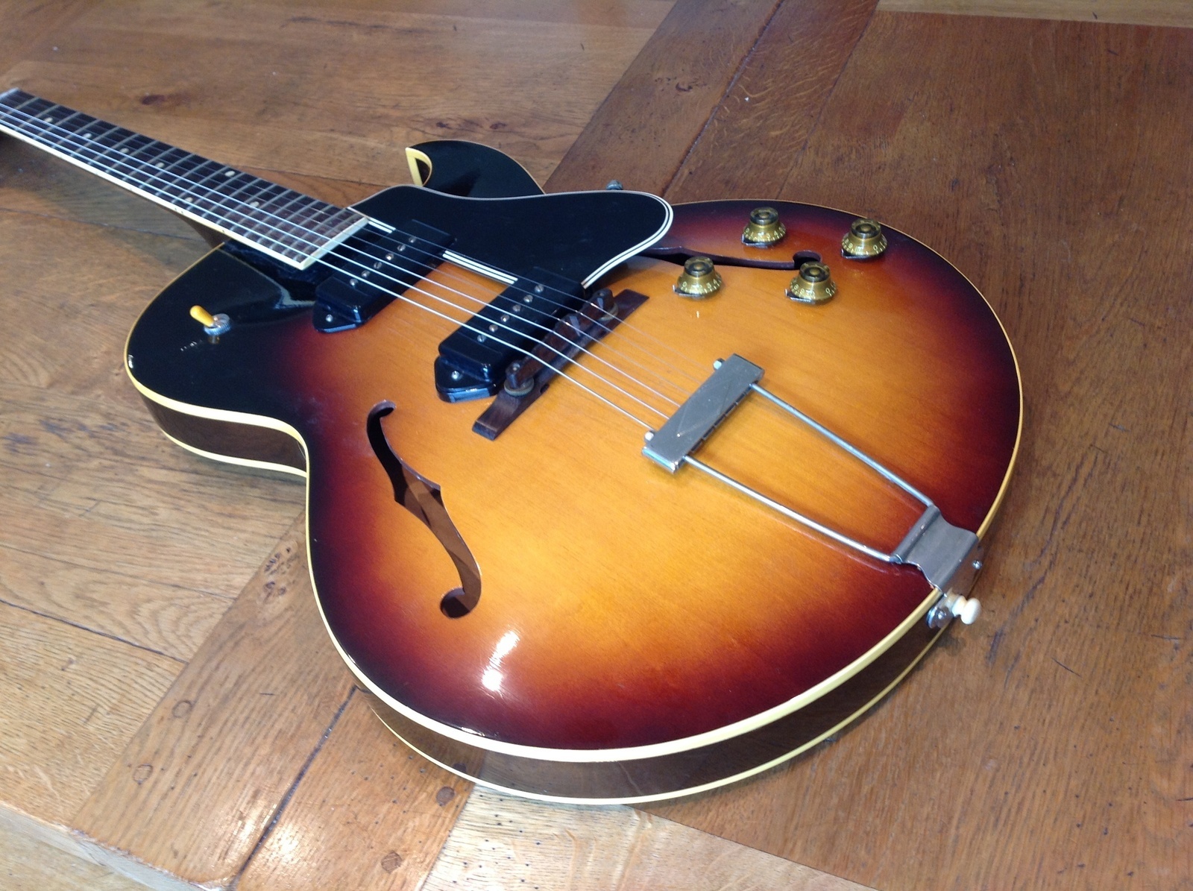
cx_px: 596
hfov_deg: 52.7
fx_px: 1204
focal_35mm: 35
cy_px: 446
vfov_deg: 40.6
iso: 50
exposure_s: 1/20
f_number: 2.4
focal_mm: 4.28
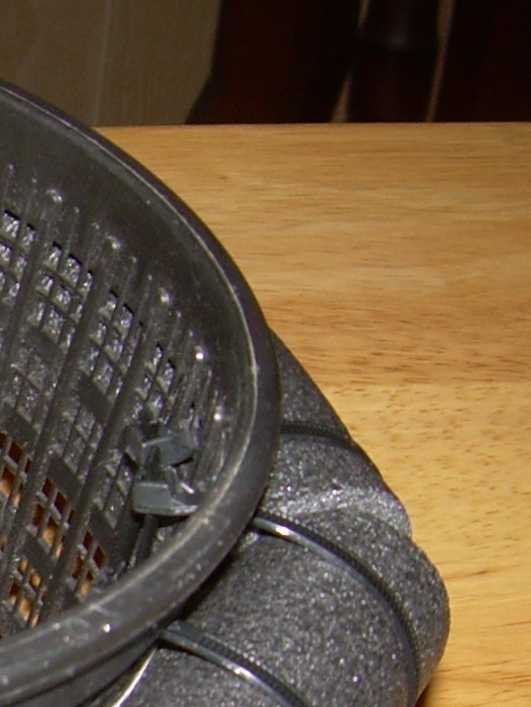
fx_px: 2452
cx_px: -527
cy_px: 670
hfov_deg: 11.2
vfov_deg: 16.1
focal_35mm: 120
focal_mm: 6.3
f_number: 2.8
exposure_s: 1/60
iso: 50
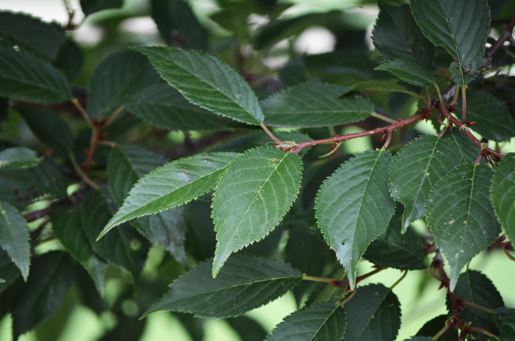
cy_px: 170
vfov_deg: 4.6
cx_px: 258
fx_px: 4283
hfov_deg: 6.9
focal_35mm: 300
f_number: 5.6
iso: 400
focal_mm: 200
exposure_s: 1/320
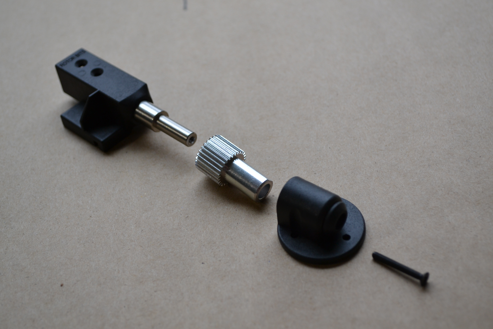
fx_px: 822
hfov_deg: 33.4
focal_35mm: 60
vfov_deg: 22.6
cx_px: 246
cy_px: 164
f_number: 5.3
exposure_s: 1/50
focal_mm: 40
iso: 400
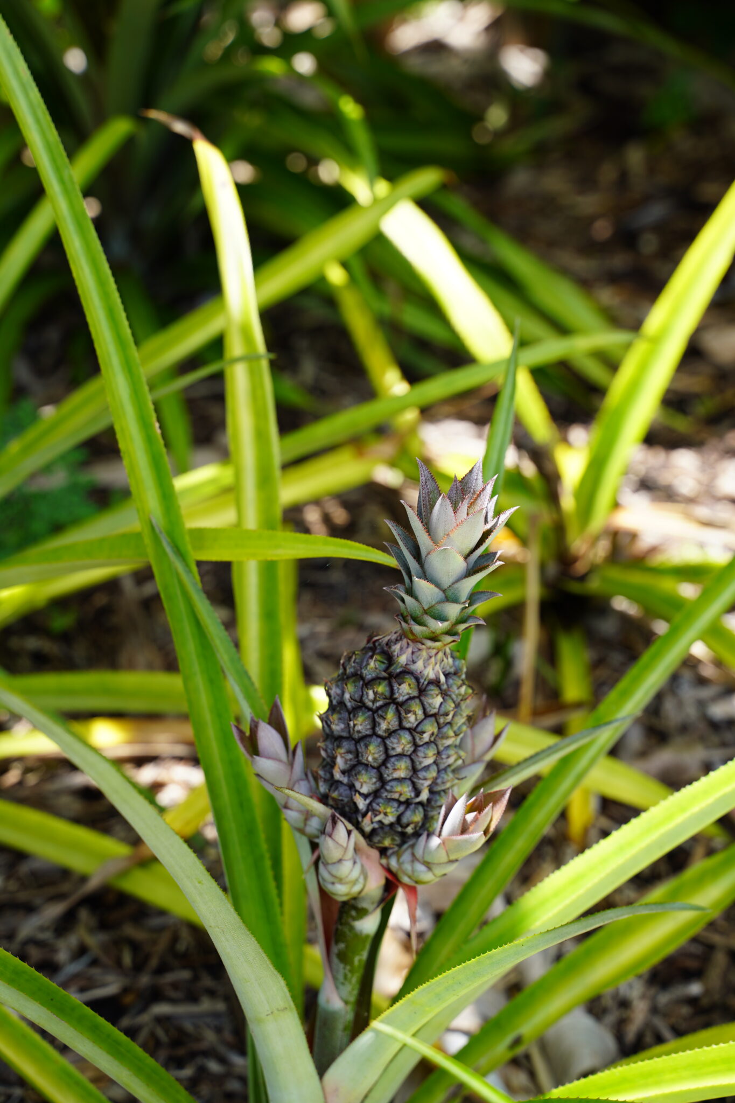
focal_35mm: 65
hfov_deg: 20.9
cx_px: 368
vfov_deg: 31.0
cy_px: 552
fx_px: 1991
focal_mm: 65
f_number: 5
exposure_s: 1/160
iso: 100
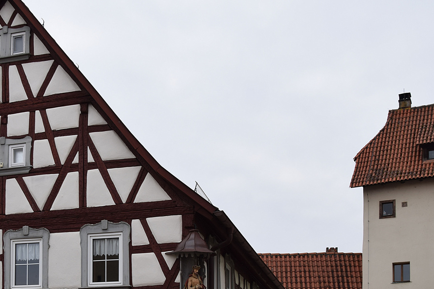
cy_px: 232
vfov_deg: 23.5
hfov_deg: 34.7
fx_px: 686
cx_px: 132
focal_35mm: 57
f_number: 9
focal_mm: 21
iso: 100
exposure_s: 1/160
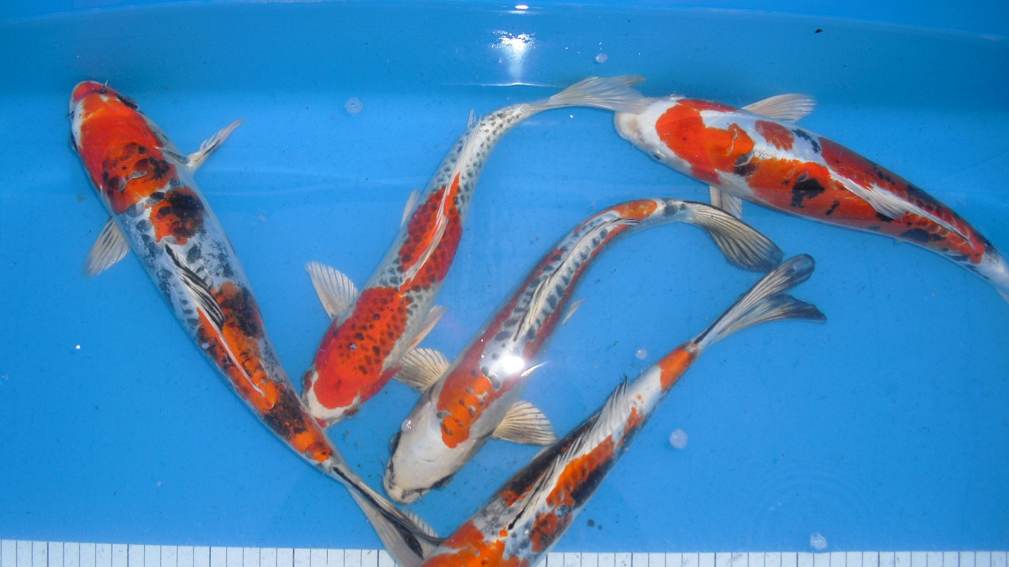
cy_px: 328
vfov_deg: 29.6
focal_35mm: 40
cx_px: 496
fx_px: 1070
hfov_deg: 50.5
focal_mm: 6.3
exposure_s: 1/60
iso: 100
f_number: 3.1
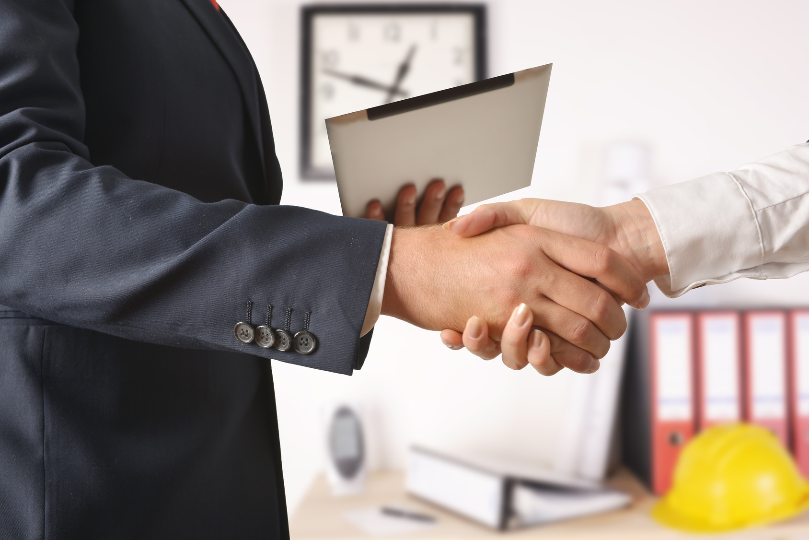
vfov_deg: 24.6
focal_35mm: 55
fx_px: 1236
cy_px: 270
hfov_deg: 36.2
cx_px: 404
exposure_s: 1/125
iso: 100
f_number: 6.3
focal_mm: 55
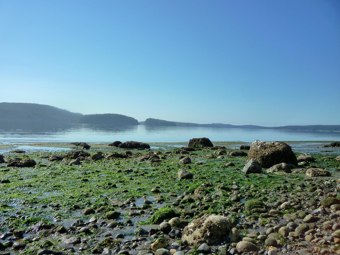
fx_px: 285
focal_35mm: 29
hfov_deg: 61.7
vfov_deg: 48.2
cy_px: 128
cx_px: 170
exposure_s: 1/640
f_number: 4.5
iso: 125
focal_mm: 5.2
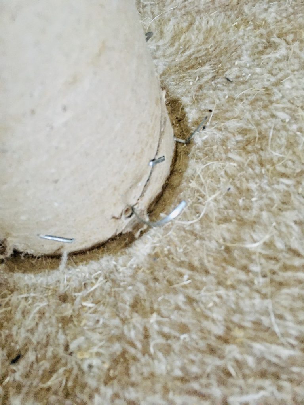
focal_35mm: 29
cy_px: 202
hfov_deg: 48.2
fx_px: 340
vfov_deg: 61.7
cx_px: 152
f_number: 2.2
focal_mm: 4.15
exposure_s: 1/15
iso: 400
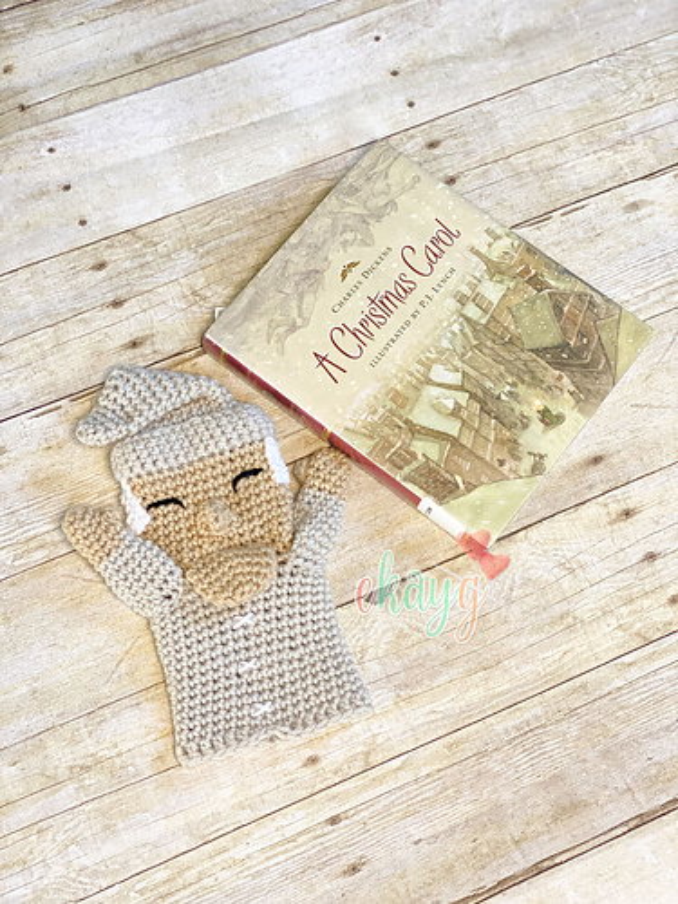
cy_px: 452
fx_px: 1358
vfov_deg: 36.8
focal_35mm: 52
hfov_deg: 28.0
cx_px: 339
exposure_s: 1/89
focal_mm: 6
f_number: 2
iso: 250
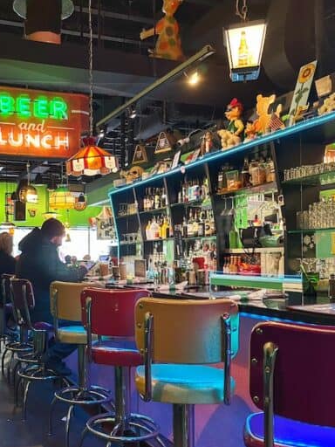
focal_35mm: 36
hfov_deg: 38.3
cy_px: 251
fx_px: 465
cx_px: 70
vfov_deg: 51.2
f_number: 1.78
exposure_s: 1/41
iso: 640
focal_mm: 6.86
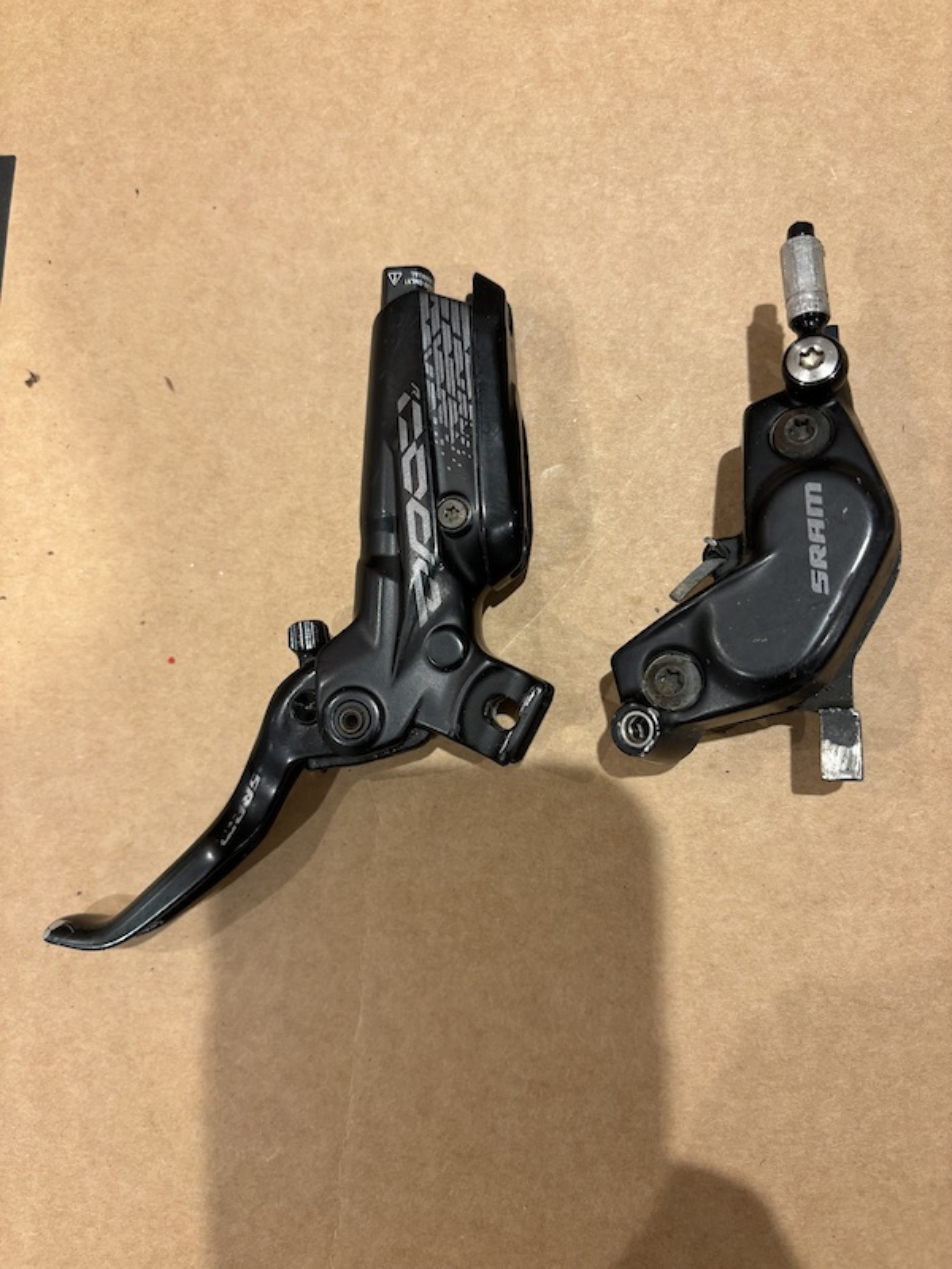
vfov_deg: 67.3
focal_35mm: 26
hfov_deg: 53.1
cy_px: 634
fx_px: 953
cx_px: 476
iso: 125
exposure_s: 1/50
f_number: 1.6
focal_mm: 5.96
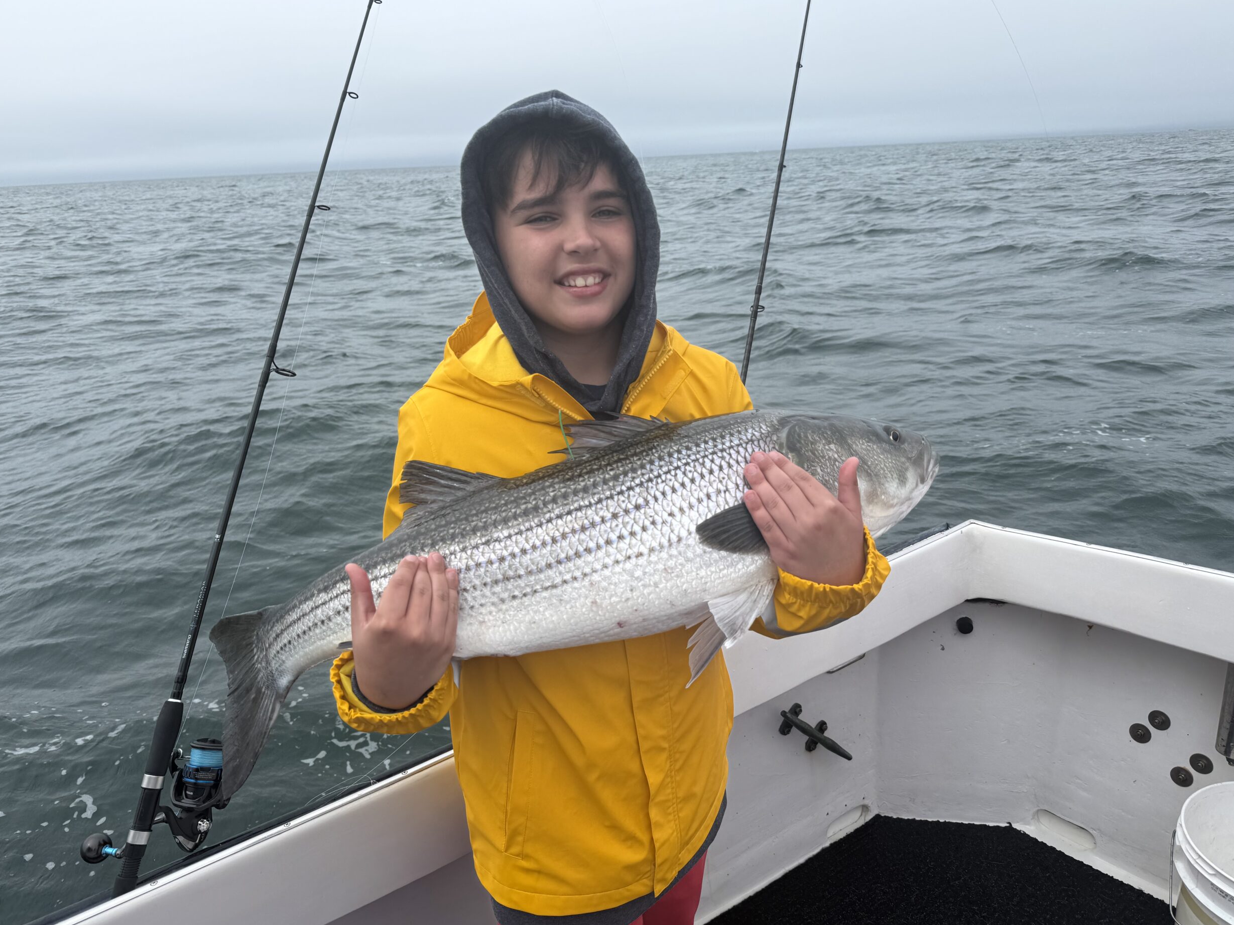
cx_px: 606
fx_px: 891
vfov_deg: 54.9
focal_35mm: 25
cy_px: 470
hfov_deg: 69.4
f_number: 1.78
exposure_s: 1/4049
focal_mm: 6.76
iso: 80
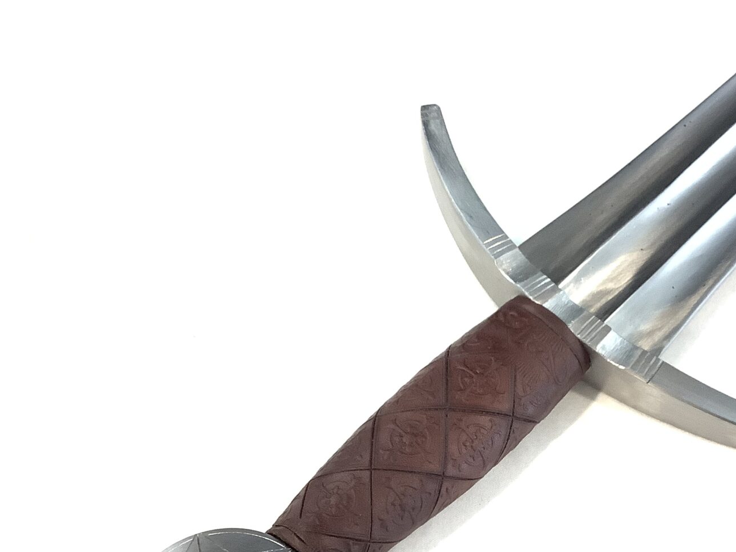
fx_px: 1042
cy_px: 425
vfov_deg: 29.1
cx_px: 501
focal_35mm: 49
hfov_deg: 38.4
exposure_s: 1/60
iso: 250
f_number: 2.4
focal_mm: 3.3
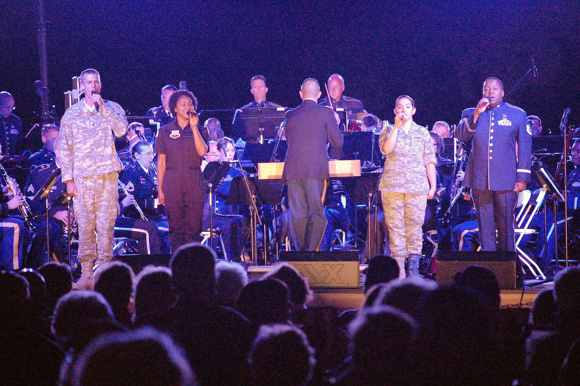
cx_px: 290
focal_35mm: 225
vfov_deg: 6.1
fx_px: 3622
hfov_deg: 9.2
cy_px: 193
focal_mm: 150
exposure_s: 1/50
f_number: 5.3
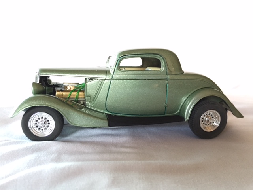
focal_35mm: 29
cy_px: 95
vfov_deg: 48.2
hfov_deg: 61.7
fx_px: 212
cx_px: 126
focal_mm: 4.15
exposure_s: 1/30
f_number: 2.2
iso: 125
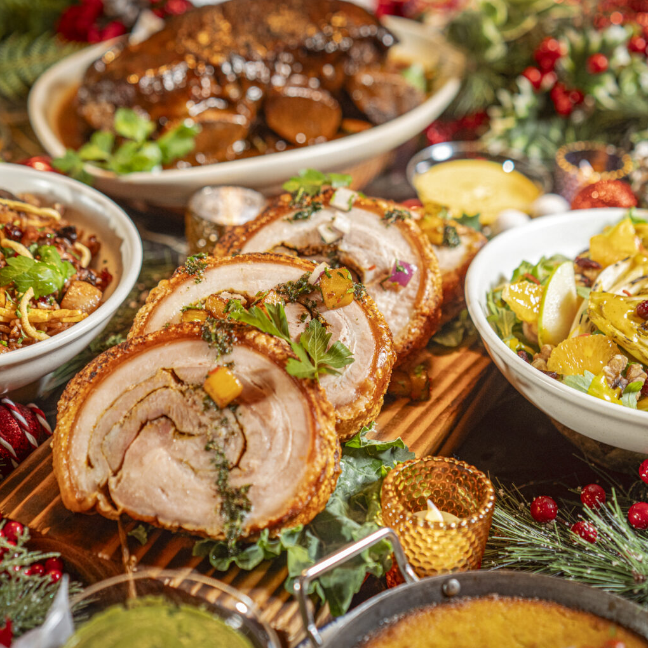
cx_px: 349
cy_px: 325
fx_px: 1355
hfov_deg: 26.9
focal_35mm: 64
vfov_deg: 26.9
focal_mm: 50
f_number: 2.8
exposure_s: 1/125
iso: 1000
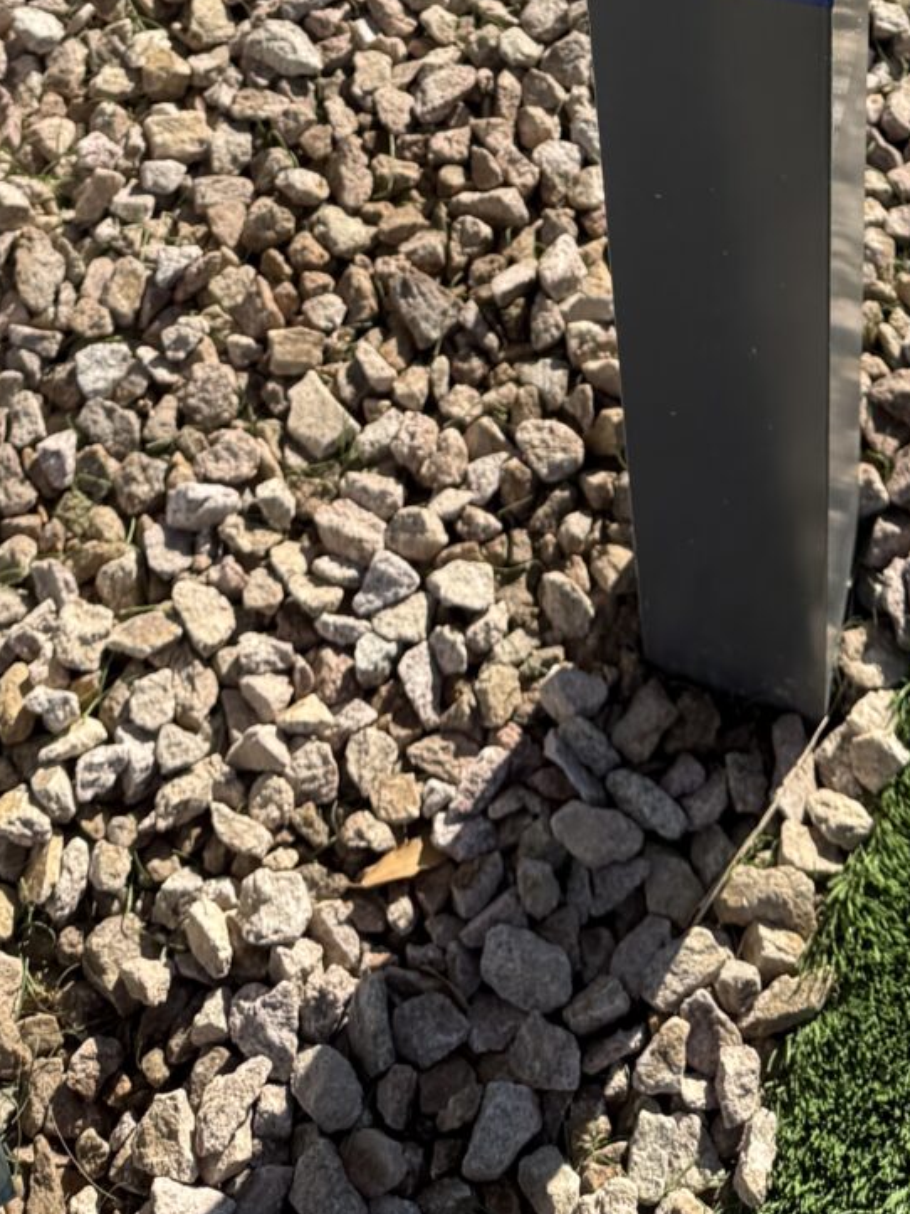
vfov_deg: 23.9
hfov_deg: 21.5
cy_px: -497
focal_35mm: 68
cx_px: 586
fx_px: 2384
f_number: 1.78
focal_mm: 6.76
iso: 80
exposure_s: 1/2801
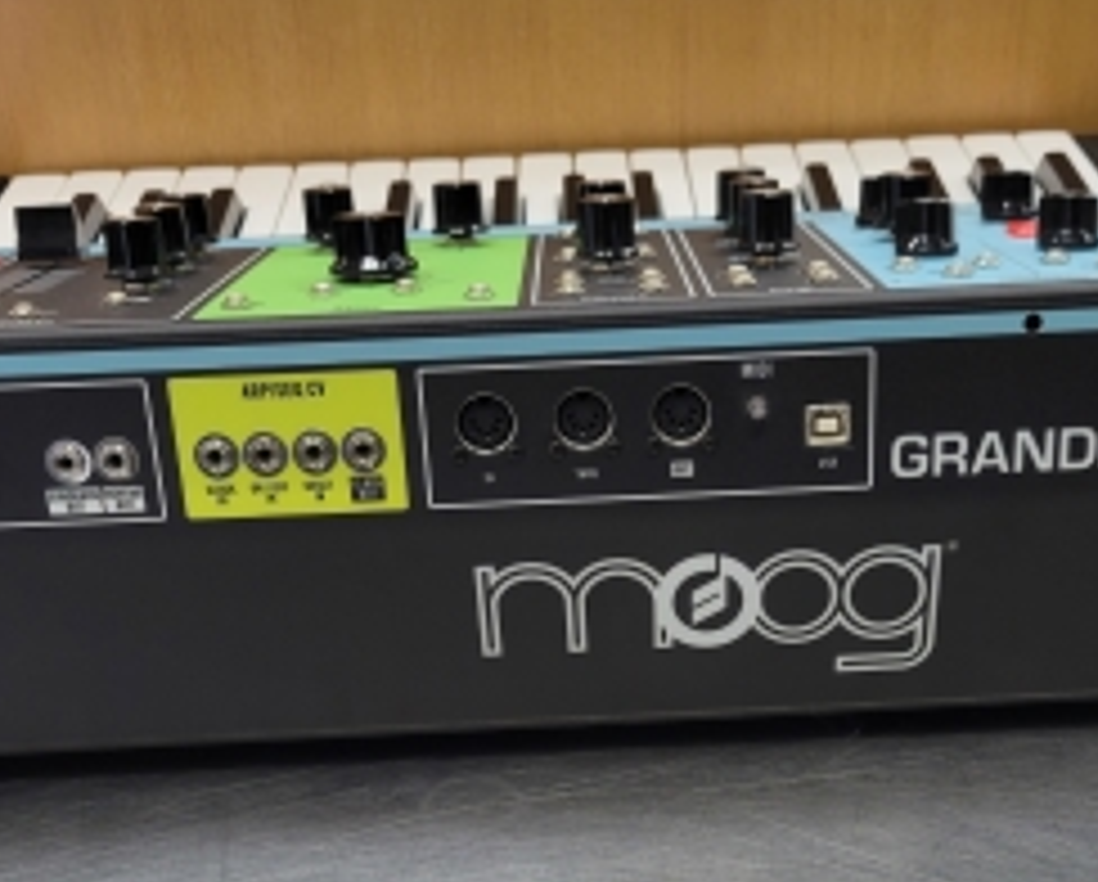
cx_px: 675
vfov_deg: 27.0
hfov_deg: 34.5
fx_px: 1758
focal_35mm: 54
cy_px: 819
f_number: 1.8
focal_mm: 5.4
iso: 100
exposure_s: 1/120
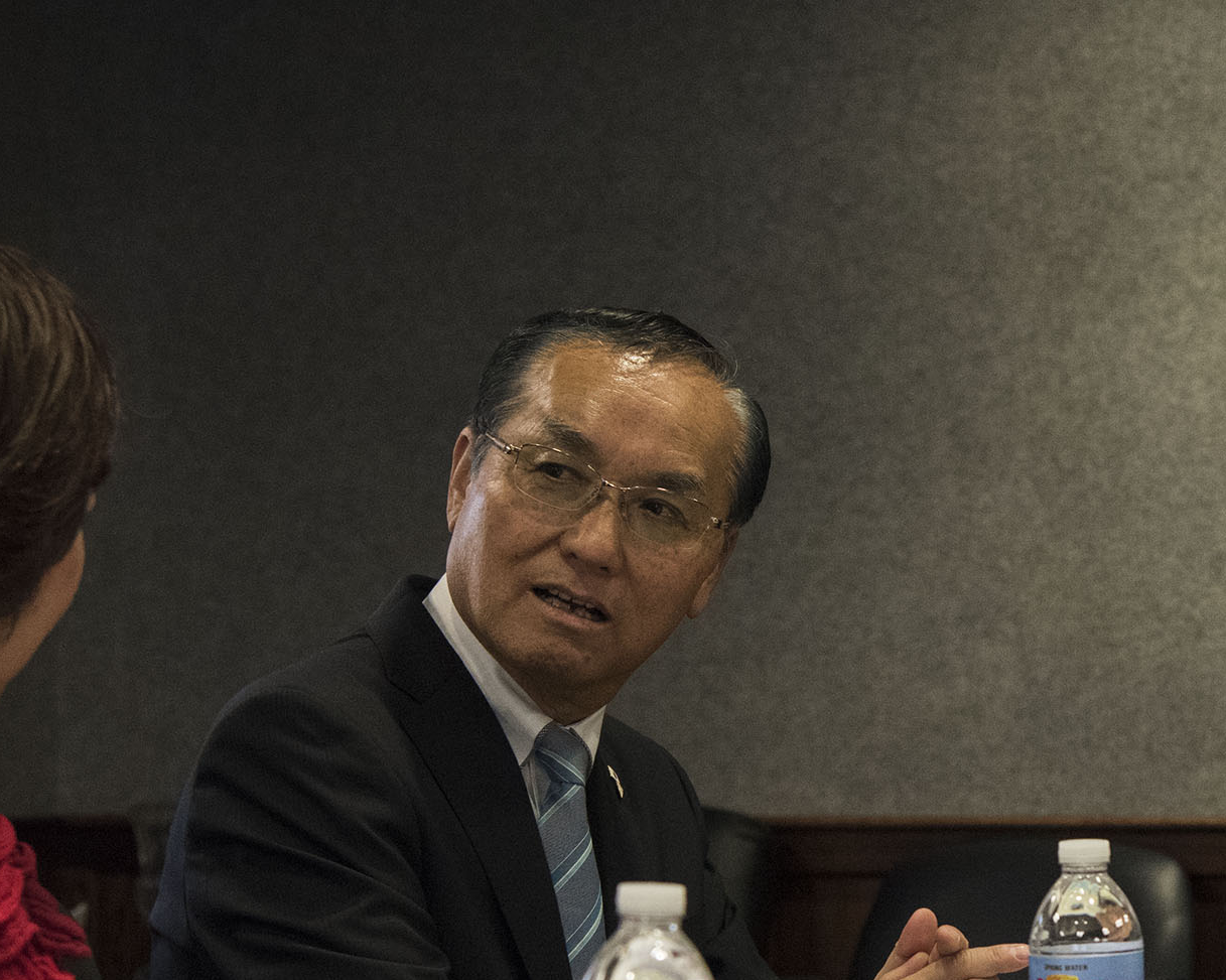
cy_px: 601
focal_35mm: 100
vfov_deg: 15.4
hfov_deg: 19.1
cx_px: 920
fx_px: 3628
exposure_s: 1/125
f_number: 4.5
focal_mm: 48
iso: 3200
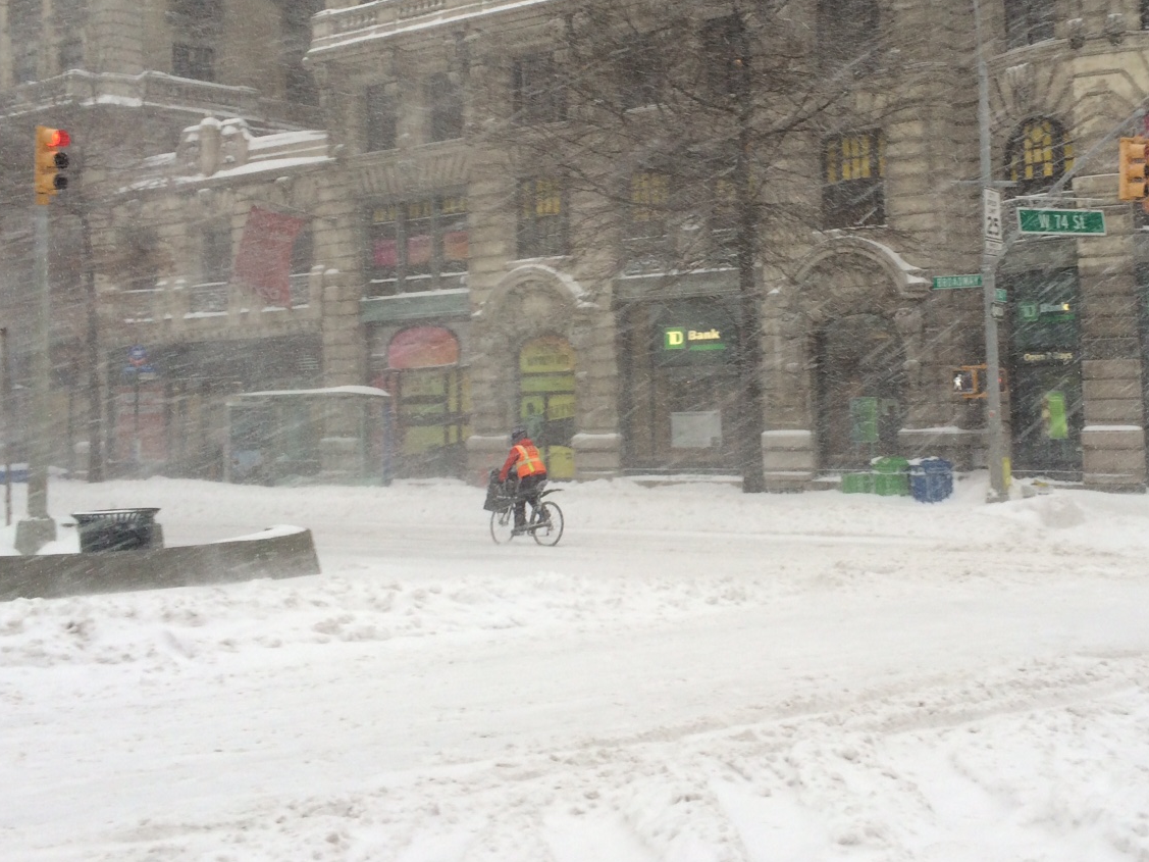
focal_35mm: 42
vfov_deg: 34.2
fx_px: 1394
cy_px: 323
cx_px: 729
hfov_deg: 44.4
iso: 50
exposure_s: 1/120
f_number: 2.2
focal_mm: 4.15
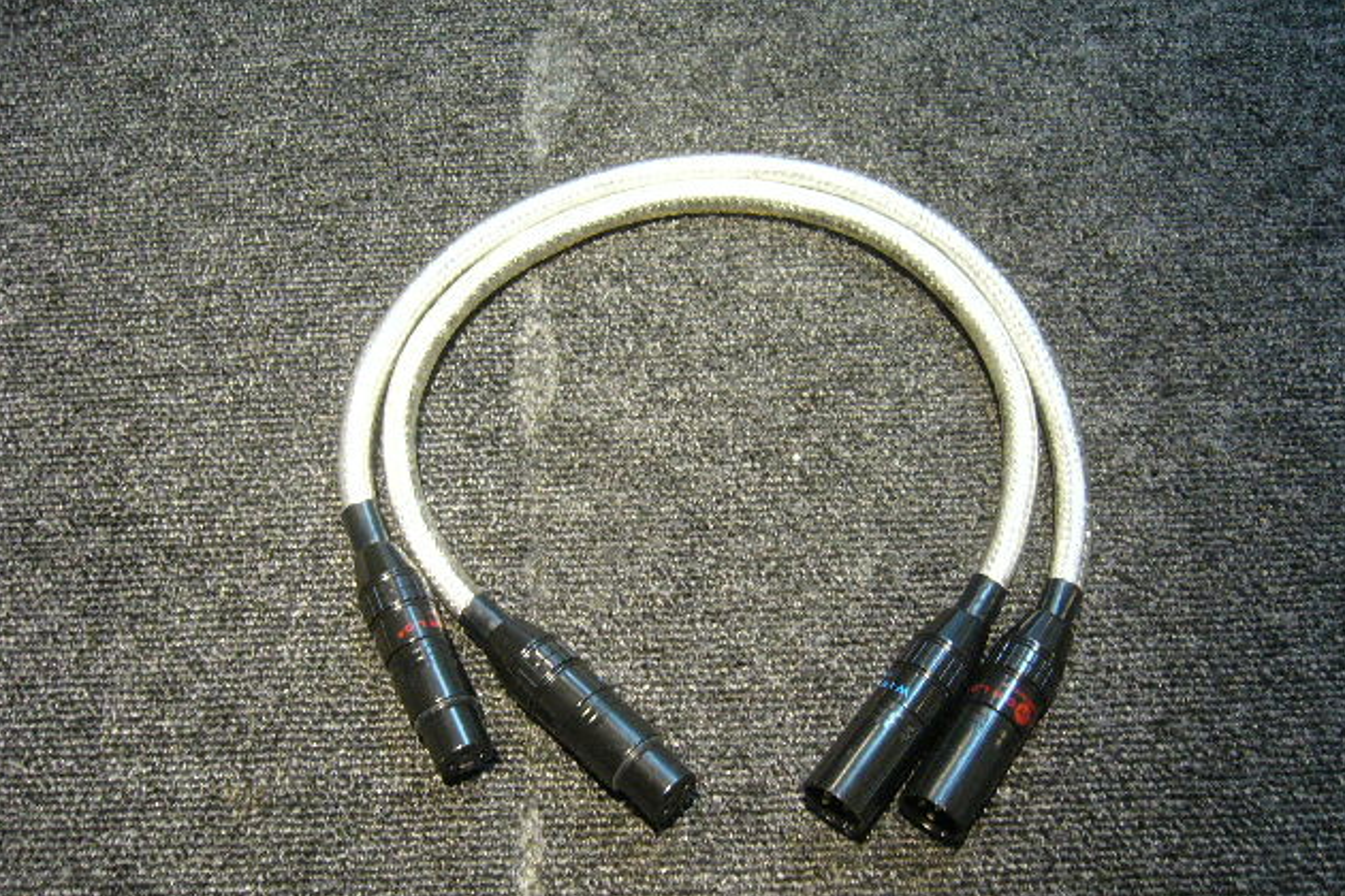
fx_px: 1382
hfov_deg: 51.9
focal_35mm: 37
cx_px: 679
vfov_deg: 35.9
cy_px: 506
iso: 160
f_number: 2.8
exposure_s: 1/13
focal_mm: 5.8
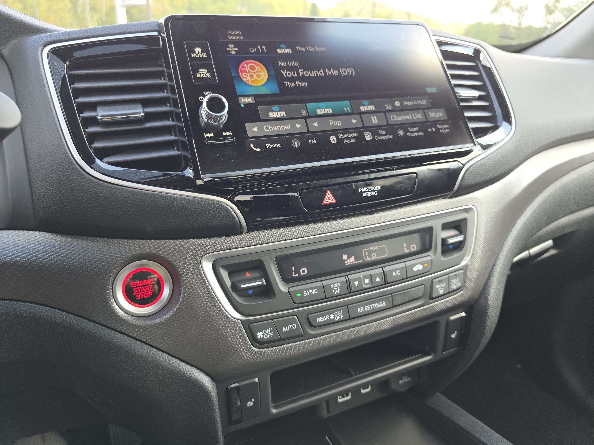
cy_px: 222
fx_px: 395
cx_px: 297
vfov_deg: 58.9
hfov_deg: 73.9
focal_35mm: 23
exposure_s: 1/180
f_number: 1.7
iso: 100
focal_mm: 6.3
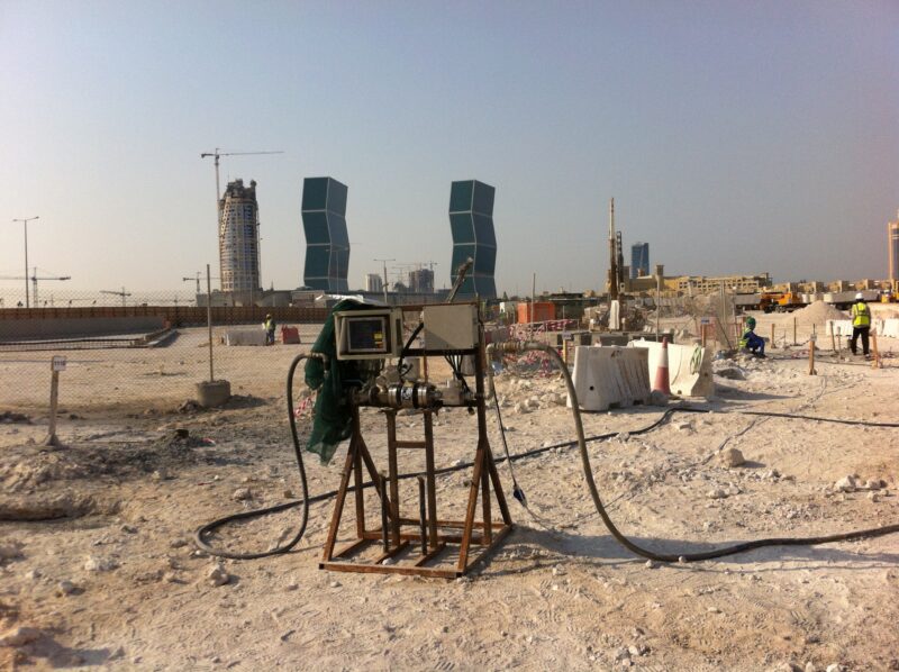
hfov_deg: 52.7
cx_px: 450
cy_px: 336
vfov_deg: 40.6
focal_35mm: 35
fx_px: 908
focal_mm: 3.85
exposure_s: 1/2514
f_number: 2.8
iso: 80
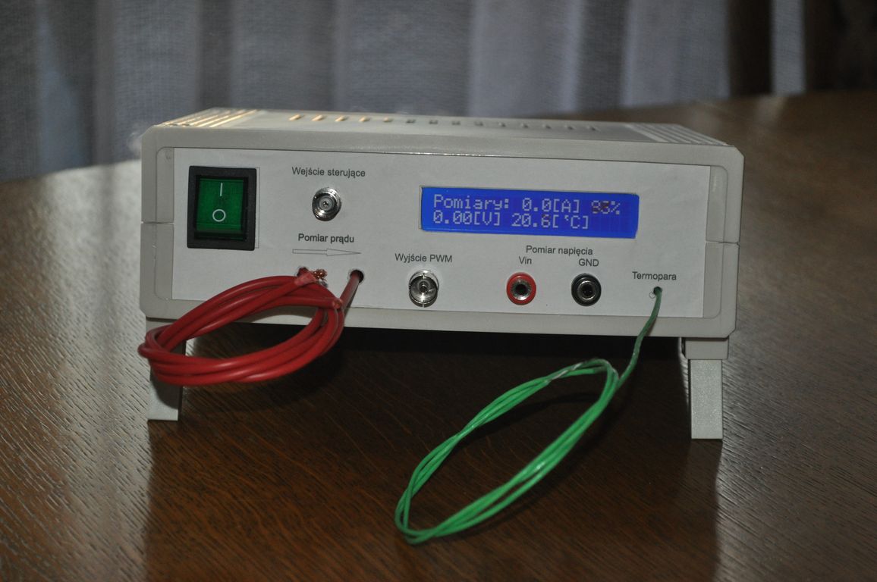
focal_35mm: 82
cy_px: 291
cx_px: 438
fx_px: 2007
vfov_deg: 16.5
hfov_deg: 24.6
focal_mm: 55
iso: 800
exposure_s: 1/60
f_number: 5.6
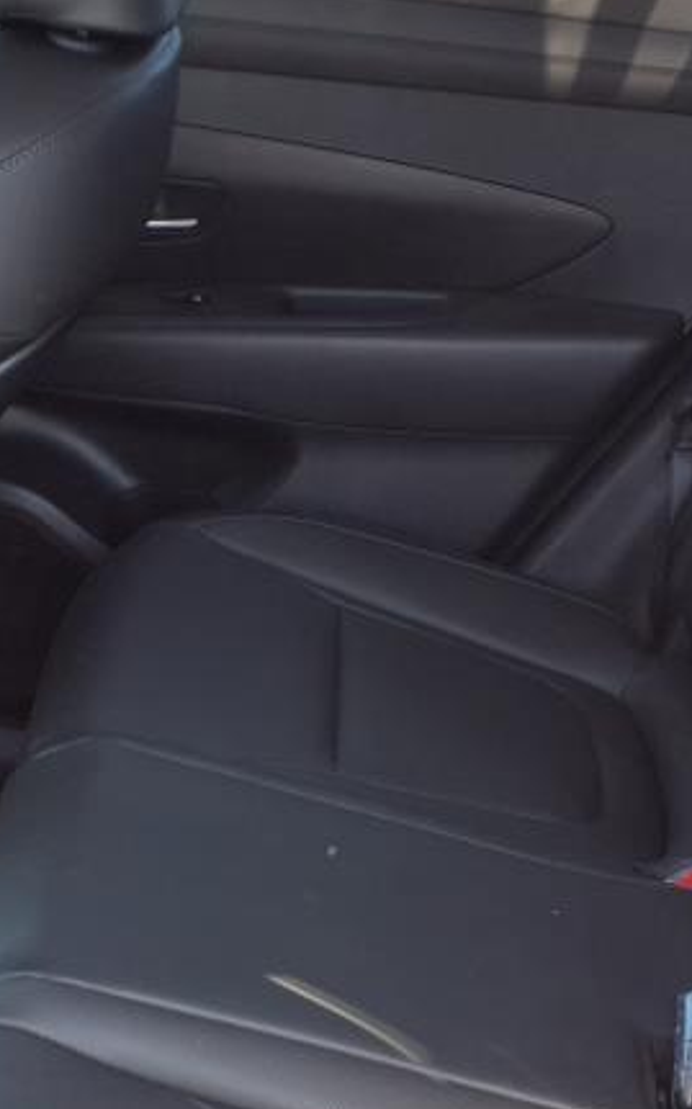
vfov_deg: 29.6
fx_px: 2054
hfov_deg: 19.1
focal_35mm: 68
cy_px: 854
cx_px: 345
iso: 40
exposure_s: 1/120
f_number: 1.9
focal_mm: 3.58
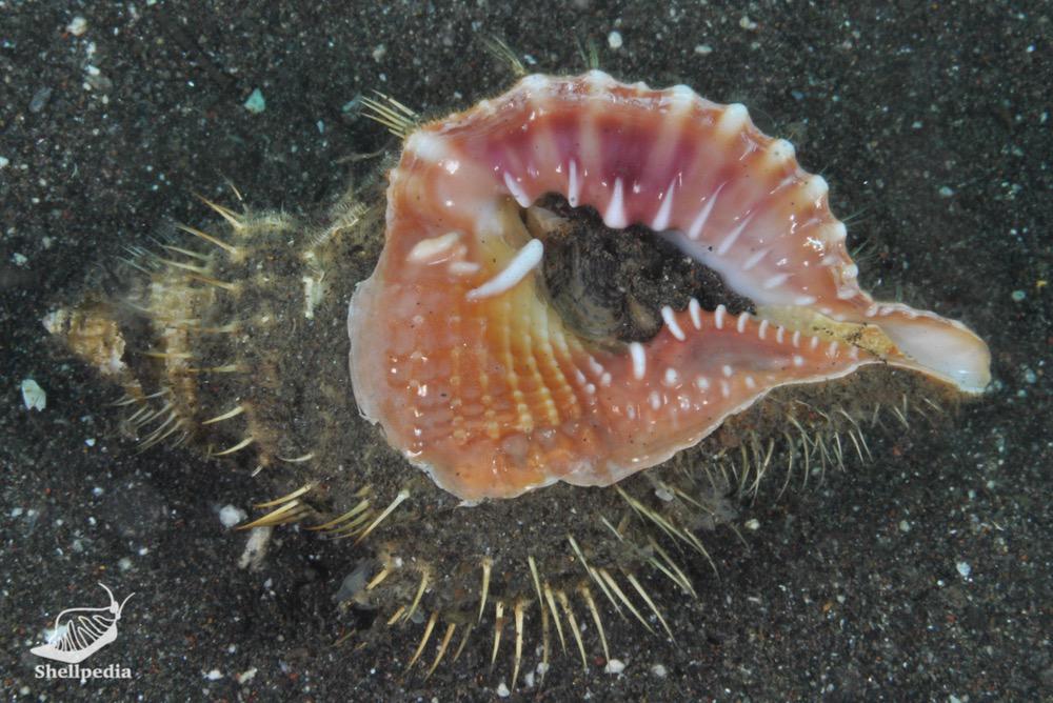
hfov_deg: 22.6
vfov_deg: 15.2
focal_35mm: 90
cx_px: 526
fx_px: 2634
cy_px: 352
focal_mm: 60
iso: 400
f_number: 32
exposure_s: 1/60
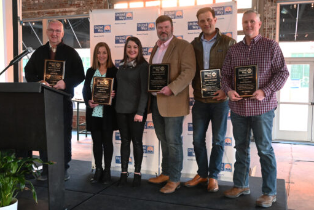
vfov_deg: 35.3
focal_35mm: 38
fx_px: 330
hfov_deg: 50.9
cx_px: 155
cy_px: 107
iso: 5600
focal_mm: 24.5
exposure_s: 1/60
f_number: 4.2
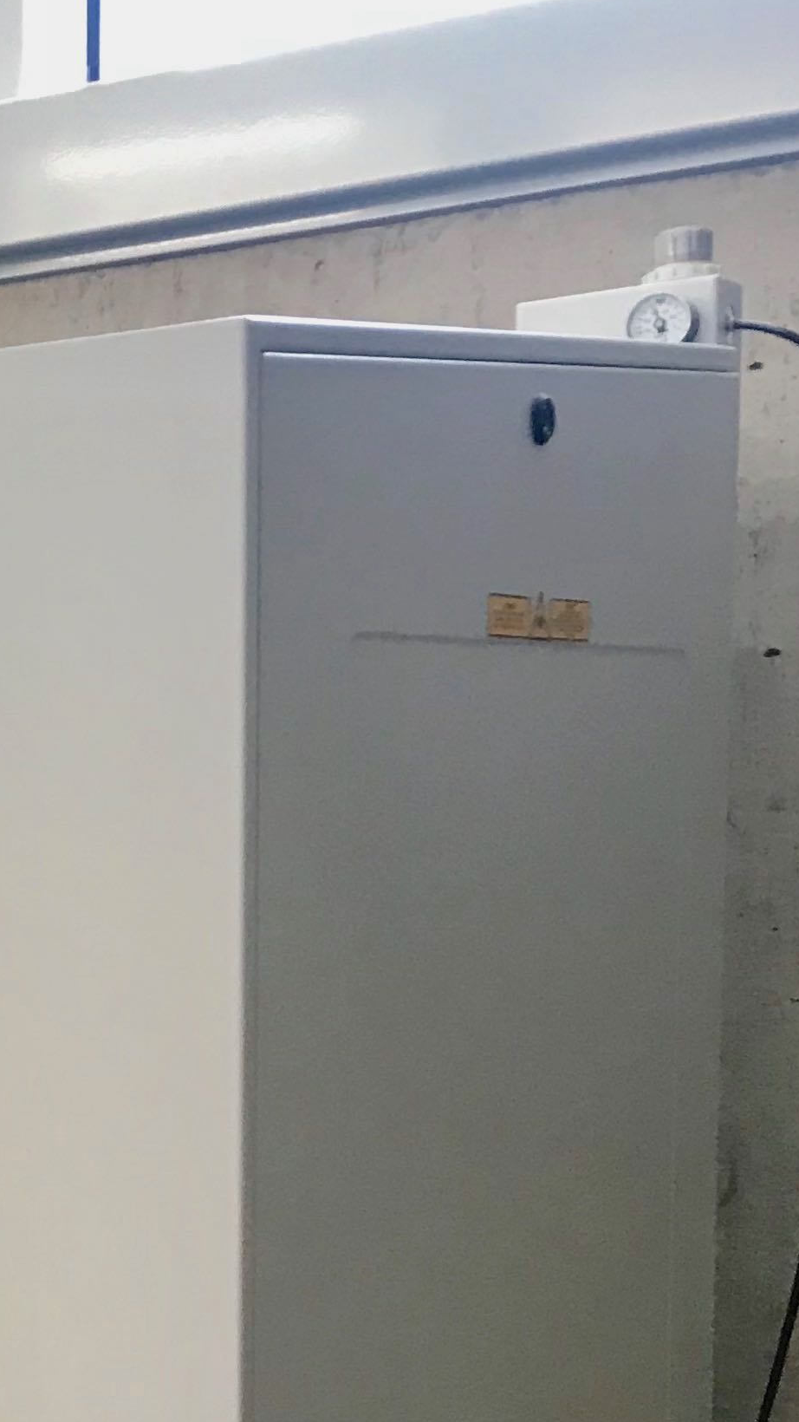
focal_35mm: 75
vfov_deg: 27.7
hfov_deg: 13.5
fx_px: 2826
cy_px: 1125
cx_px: -868
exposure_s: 1/33
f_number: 1.8
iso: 25
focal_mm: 3.99
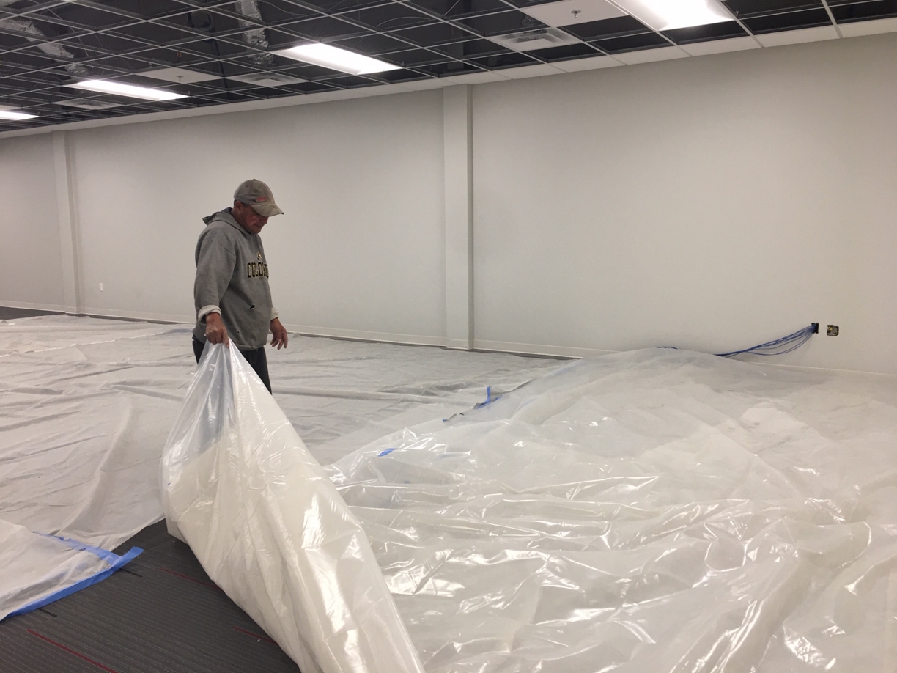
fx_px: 751
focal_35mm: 29
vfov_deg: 48.2
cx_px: 448
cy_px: 336
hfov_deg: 61.7
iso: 25
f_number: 2.2
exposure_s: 1/15
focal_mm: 4.15
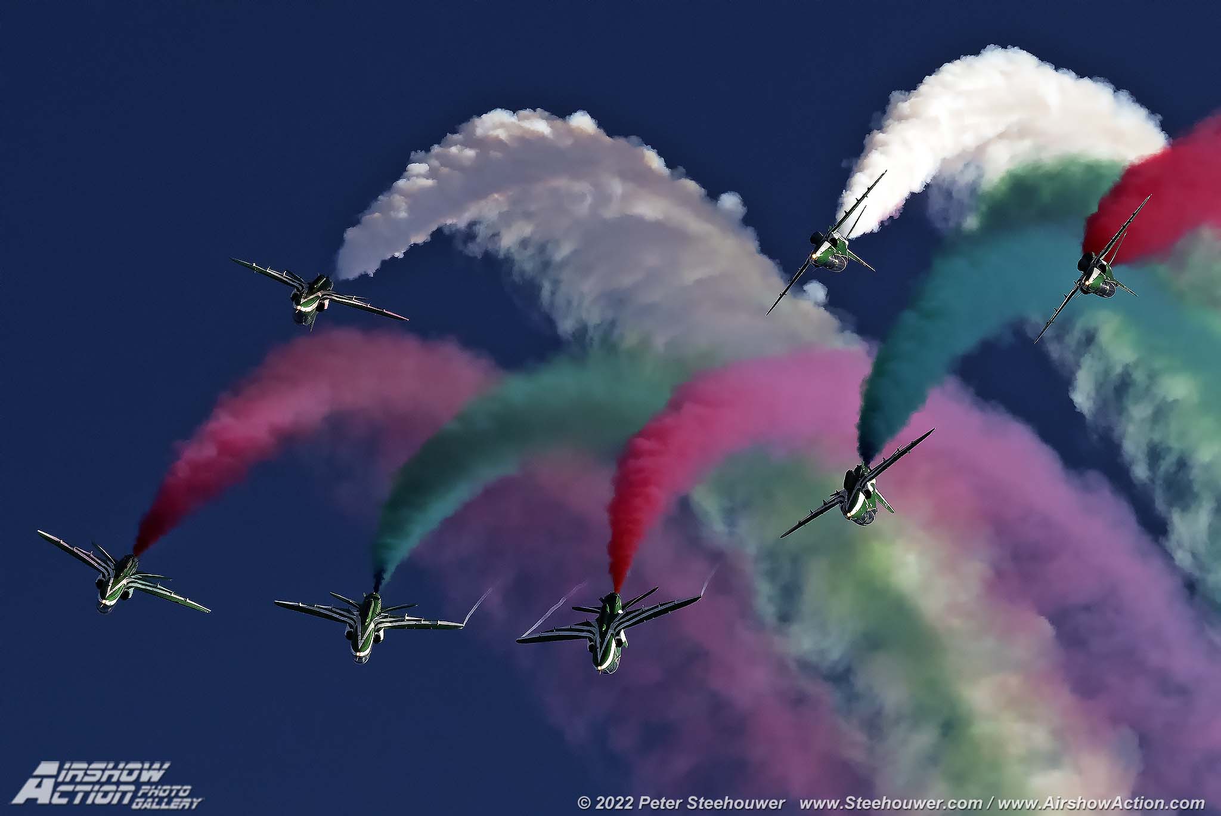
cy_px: 408
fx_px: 25451
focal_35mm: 750
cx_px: 610
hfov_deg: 2.7
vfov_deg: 1.8
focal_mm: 500
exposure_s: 1/3200
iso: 900
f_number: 9
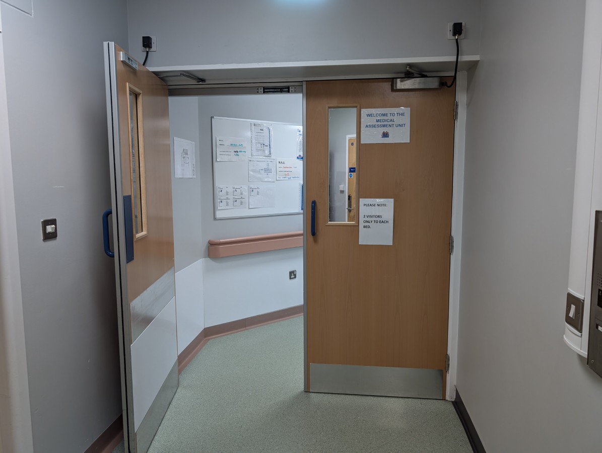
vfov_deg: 56.9
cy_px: 226
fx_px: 418
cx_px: 301
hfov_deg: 71.5
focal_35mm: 24
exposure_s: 1/25
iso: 102
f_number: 1.68
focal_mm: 6.9
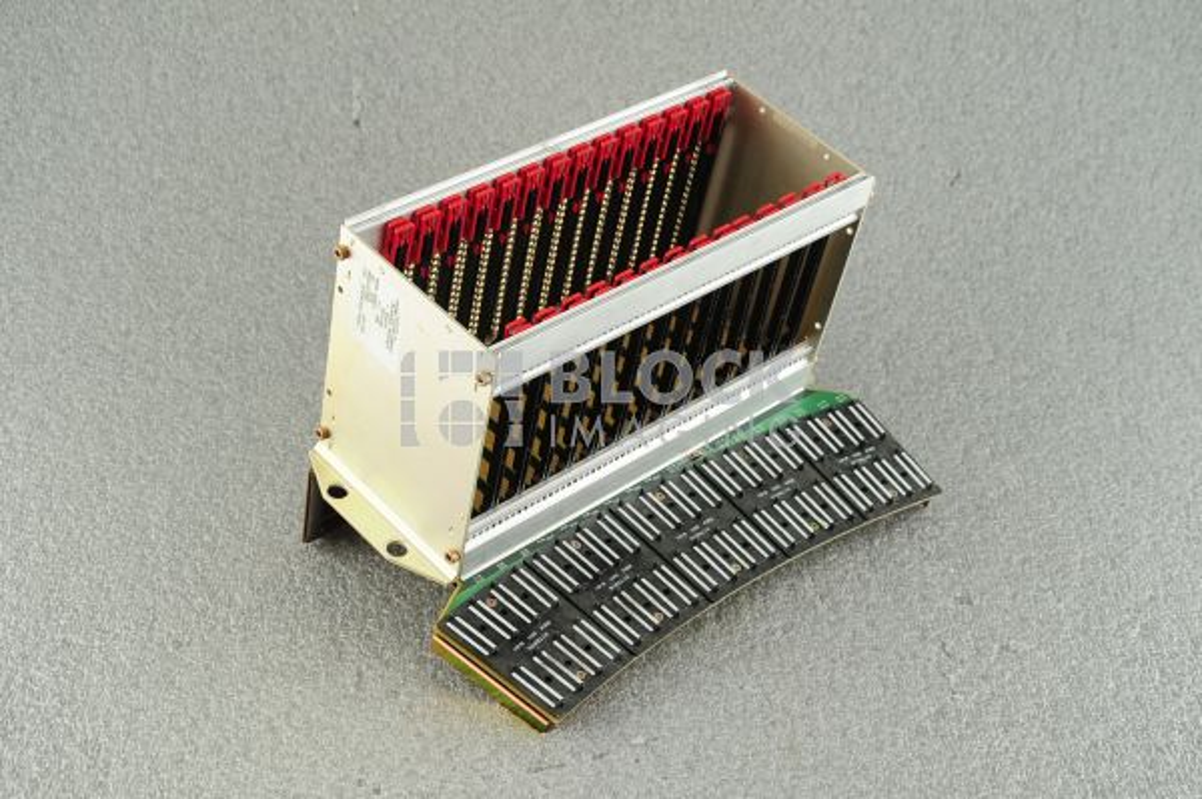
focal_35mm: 62
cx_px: 601
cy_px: 400
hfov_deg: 32.4
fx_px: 2068
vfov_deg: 21.9
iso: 1600
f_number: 9
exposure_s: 1/125
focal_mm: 62
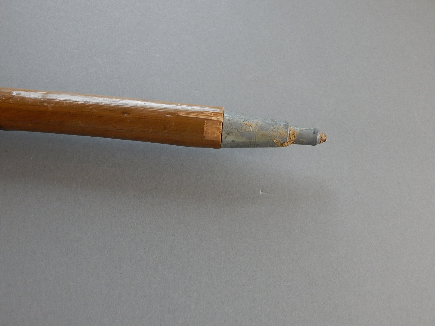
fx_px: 427
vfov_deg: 41.8
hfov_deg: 54.0
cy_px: 163
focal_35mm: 34
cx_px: 218
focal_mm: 6.1
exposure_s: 1/80
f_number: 3.3
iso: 400
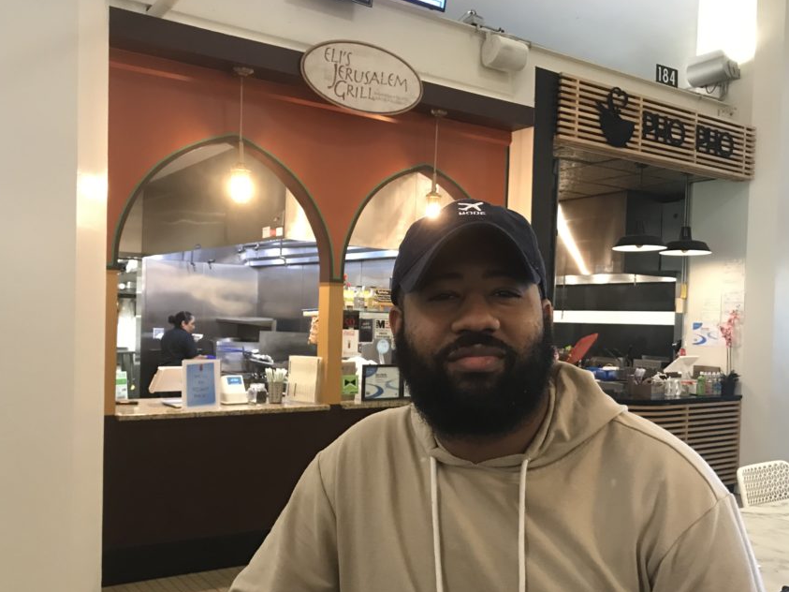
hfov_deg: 53.8
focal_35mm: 34
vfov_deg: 41.6
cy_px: 348
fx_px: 775
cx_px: 441
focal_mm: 3.99
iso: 100
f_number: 1.8
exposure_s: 1/13
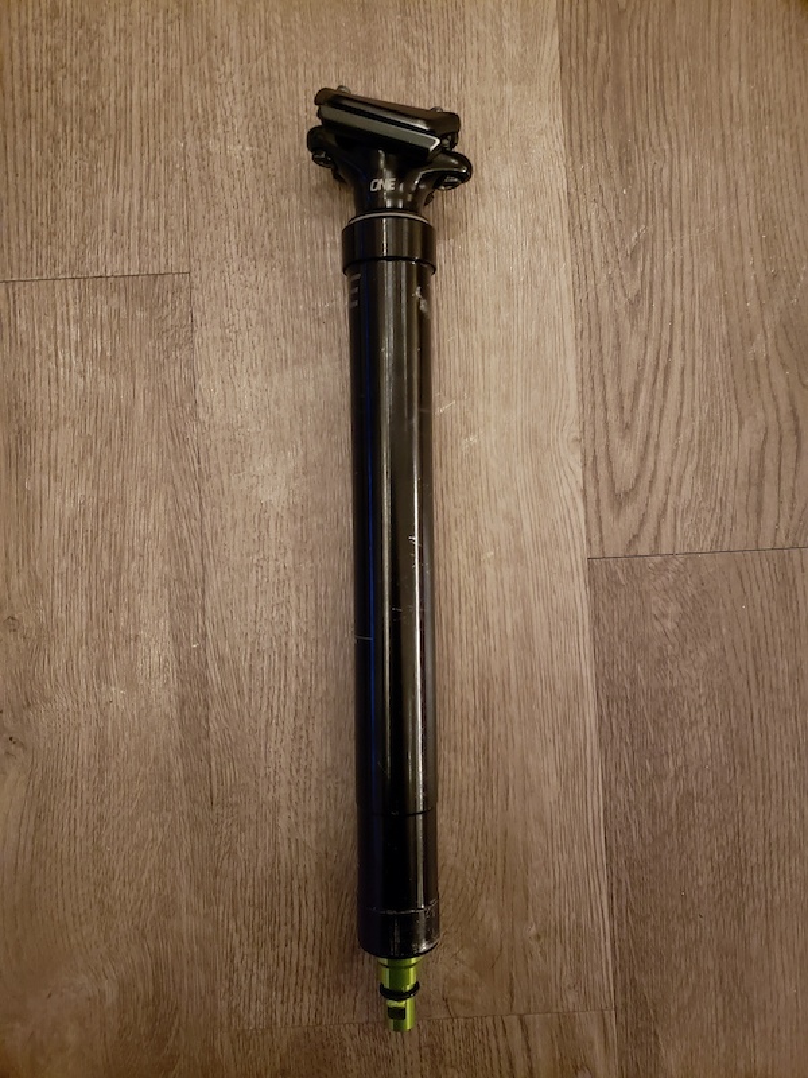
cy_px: 539
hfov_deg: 53.1
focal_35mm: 26
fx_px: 809
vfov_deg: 67.3
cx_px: 404
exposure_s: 1/10
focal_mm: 4.3
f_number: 1.5
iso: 800
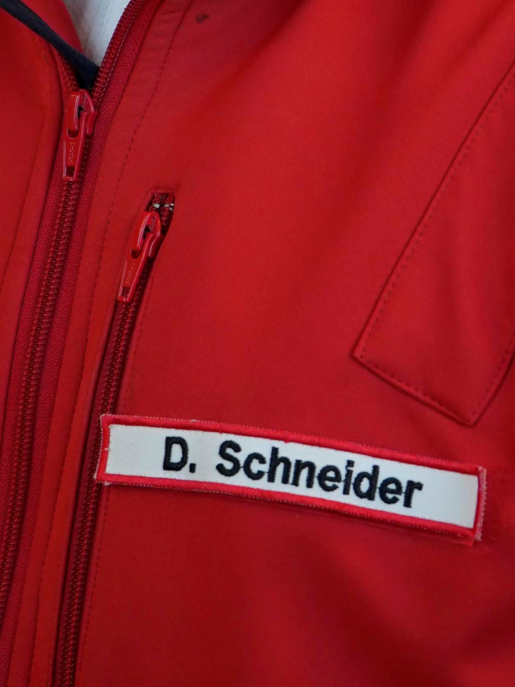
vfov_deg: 11.6
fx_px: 3313
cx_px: 195
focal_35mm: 167
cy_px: -121
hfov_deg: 8.9
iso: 400
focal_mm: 50
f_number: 4.5
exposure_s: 1/160
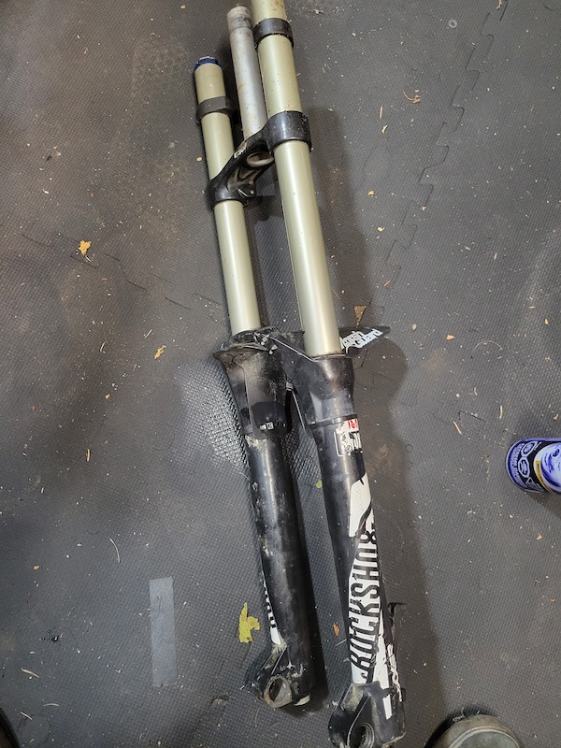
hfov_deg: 53.1
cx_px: 280
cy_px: 374
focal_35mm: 26
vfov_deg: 67.3
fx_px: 562
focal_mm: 5.4
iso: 400
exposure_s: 1/40
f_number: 1.8
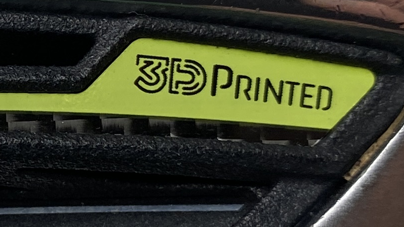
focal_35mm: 141
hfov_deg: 14.4
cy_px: 153
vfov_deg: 8.6
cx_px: -176
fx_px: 1511
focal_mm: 4.25
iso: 32
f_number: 1.8
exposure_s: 1/332
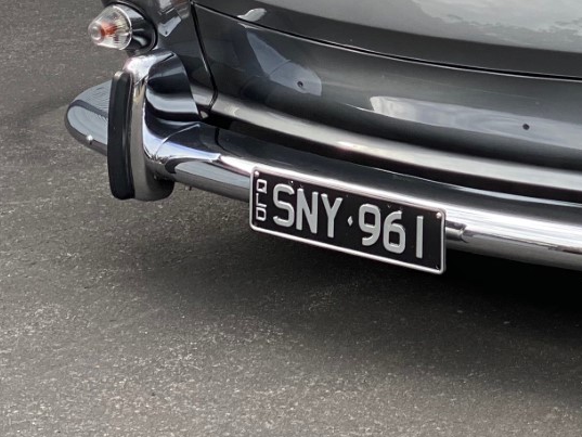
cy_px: -146
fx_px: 2892
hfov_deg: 11.1
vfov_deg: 8.5
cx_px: 805
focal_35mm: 172
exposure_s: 1/381
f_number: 2
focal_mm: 6
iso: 20
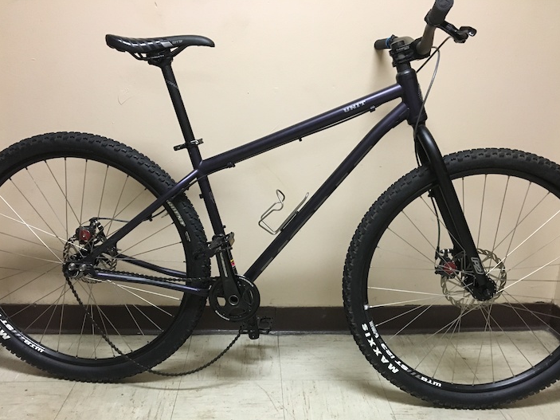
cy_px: 237
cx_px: 288
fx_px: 534
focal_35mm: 33
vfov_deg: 42.8
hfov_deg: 55.4
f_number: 2.2
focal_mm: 4.15
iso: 200
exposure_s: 1/24
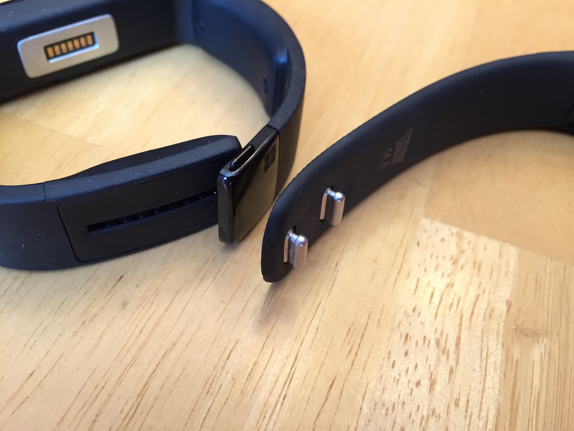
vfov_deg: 48.2
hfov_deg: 61.7
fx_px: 481
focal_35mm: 29
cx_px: 287
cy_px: 216
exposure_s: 1/30
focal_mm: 4.15
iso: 80
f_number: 2.2
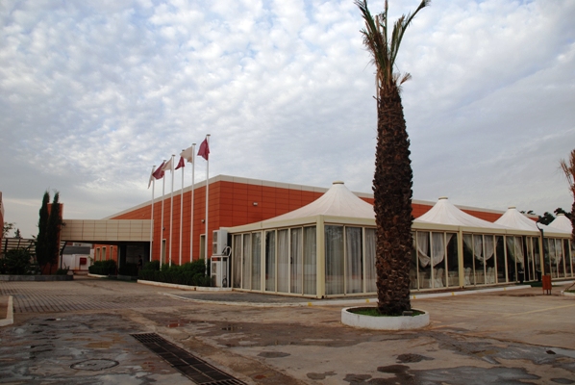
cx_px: 288
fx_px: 432
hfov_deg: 67.3
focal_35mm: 27
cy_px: 192
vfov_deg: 48.0
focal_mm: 18
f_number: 5
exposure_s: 1/100
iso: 100
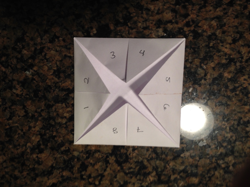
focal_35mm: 33
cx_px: 125
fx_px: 238
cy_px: 94
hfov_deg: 55.4
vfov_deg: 42.9
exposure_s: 1/20
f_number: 2.4
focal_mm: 4.12
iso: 50
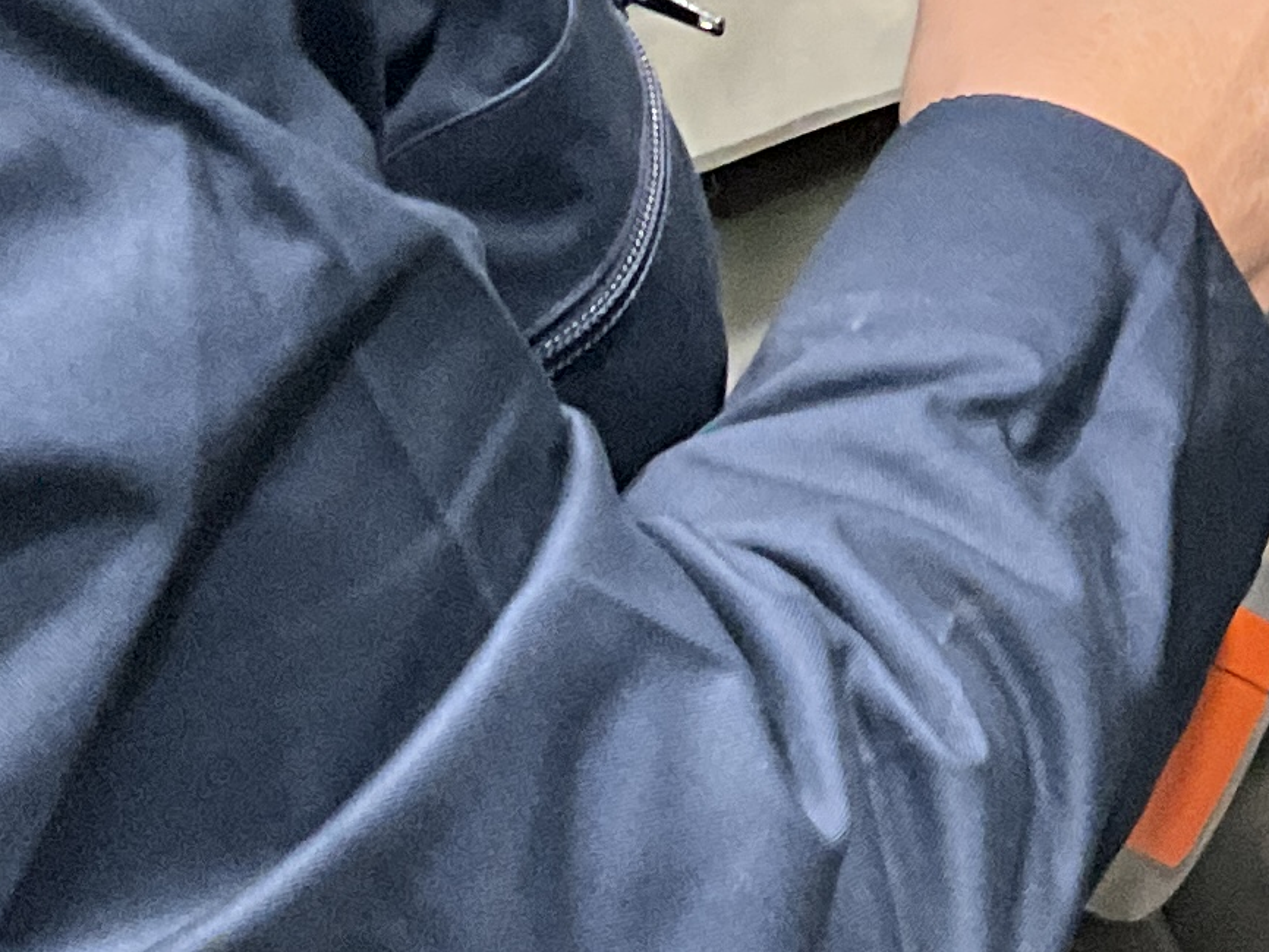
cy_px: -331
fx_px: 4950
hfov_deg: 13.5
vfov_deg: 10.7
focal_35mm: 135
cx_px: 2059
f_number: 1.8
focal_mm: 3
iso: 320
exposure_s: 1/53
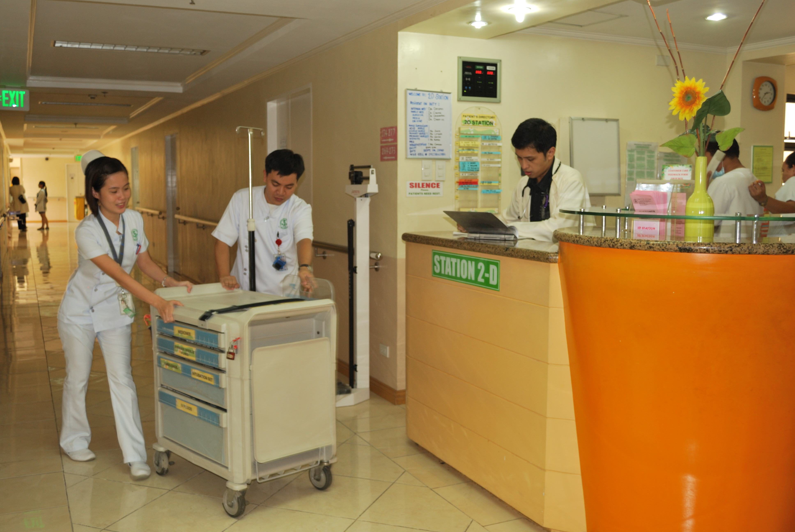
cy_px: 266
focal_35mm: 36
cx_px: 398
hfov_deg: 53.1
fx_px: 796
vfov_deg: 37.0
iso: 200
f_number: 4.5
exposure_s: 1/15
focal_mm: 24
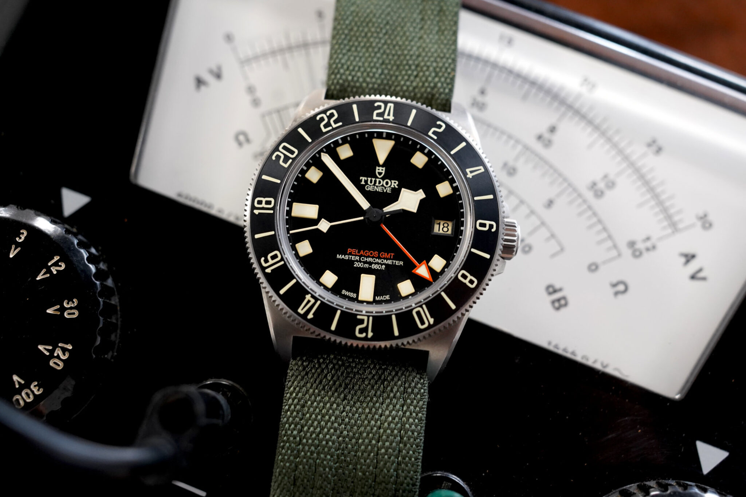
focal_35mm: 35
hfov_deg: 54.4
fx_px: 725
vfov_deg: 37.8
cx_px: 373
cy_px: 248
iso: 2500
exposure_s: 1/30
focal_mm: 35
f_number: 5
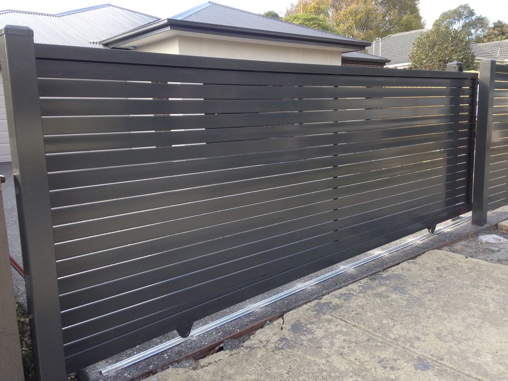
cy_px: 190
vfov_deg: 42.9
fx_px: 484
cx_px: 254
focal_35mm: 33
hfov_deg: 55.4
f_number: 2.4
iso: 50
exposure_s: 1/194
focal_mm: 4.12
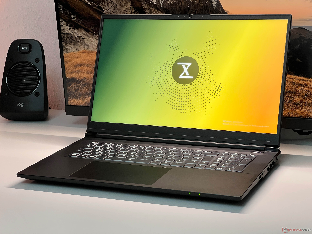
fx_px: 694
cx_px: 156
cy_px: 117
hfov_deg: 25.3
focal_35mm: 77
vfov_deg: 19.1
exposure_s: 1/50
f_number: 2.8
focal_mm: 9
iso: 200
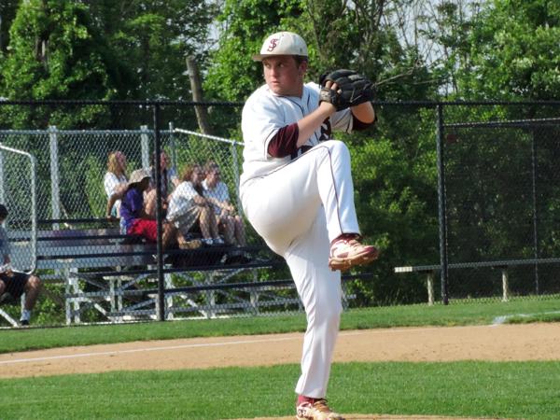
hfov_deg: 5.7
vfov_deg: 4.2
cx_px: 280
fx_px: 5662
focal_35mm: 350
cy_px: 210
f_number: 7.6
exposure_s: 1/2000
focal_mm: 62.4
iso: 1600
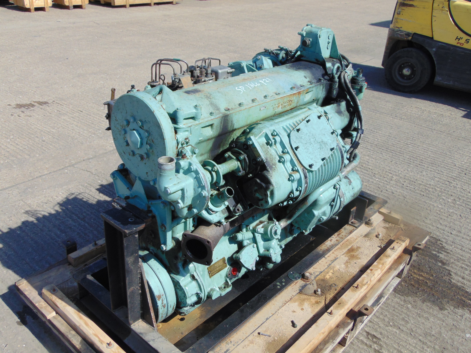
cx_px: 236
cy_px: 176
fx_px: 449
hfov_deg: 55.4
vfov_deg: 42.9
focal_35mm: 33
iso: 80
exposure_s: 1/200
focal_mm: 5.8
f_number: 8.2
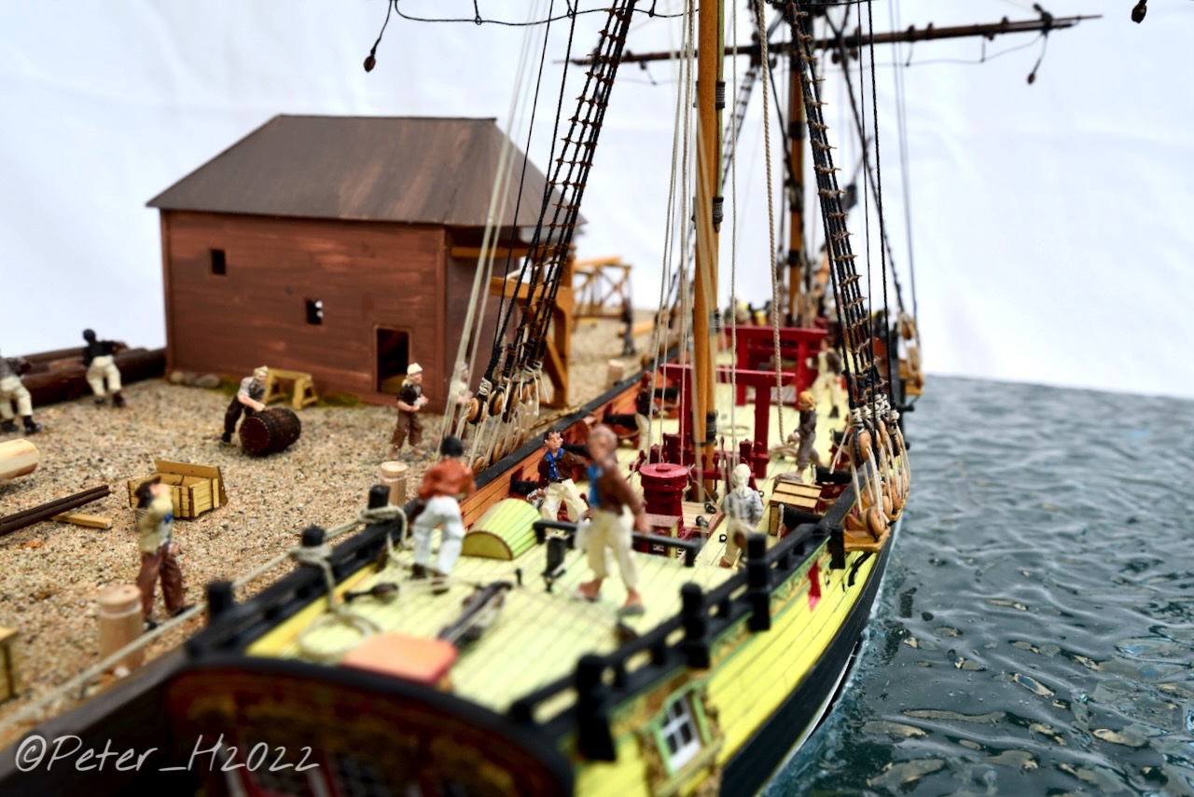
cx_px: 597
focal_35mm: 29
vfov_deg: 45.0
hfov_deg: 63.6
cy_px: 398
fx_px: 962
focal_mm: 29
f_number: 14
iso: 800
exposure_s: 1/30
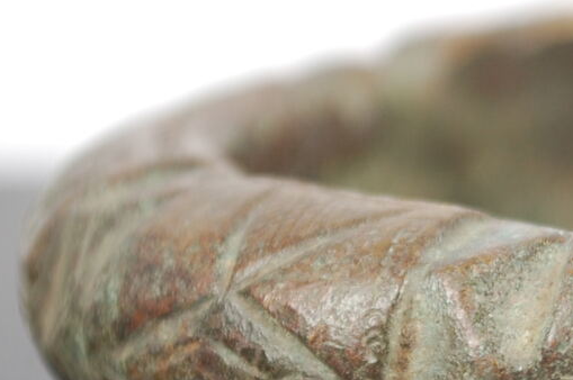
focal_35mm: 260
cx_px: 750
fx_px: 4126
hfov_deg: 7.8
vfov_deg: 5.3
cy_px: 278
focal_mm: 55
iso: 400
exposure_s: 1/100
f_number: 5.6
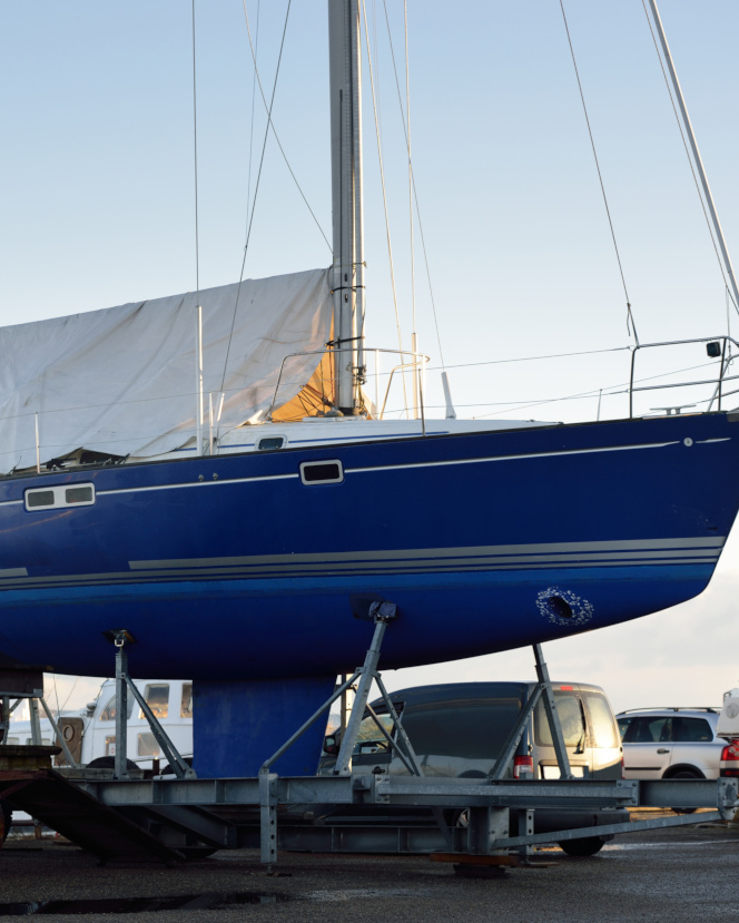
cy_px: 463
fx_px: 3087
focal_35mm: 113
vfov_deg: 17.0
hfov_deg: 13.6
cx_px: 270
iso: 100
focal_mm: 80
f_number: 5
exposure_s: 1/250
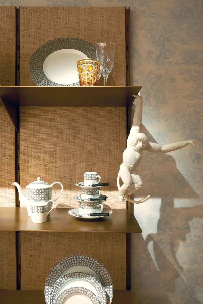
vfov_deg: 63.7
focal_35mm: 29
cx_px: 102
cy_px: 152
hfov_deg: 45.0
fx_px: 245
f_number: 16
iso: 100
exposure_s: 1/3
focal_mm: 29
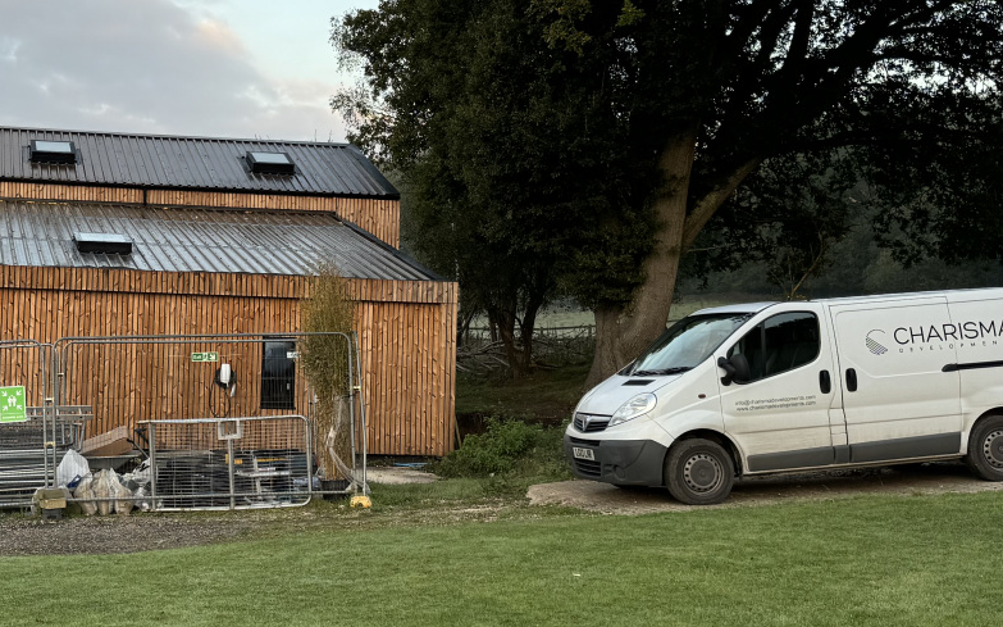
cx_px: 170
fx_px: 1421
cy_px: 254
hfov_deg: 37.2
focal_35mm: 52
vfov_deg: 24.8
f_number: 1.78
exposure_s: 1/368
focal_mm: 6.76
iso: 80
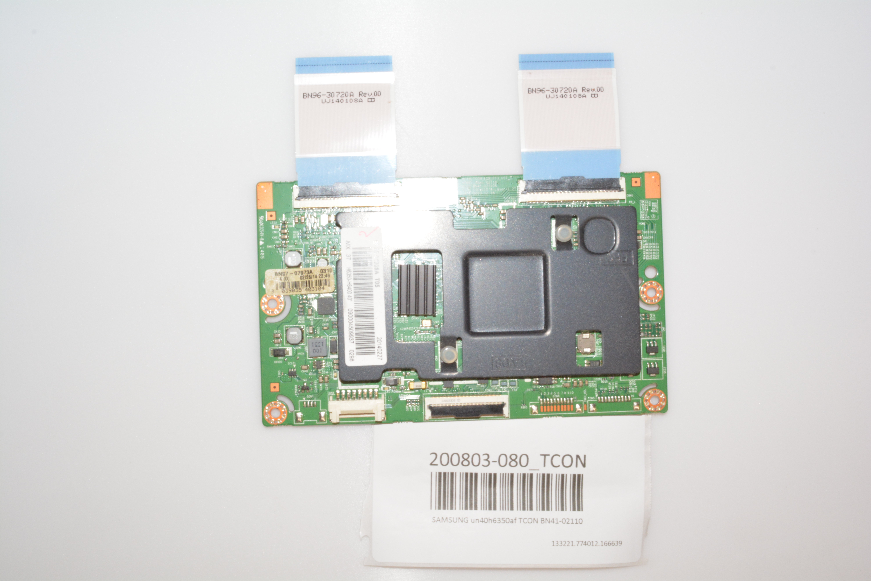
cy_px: 290
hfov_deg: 49.6
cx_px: 436
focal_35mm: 39
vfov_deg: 34.2
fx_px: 944
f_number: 25
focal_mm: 26
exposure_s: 1/60
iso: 1250
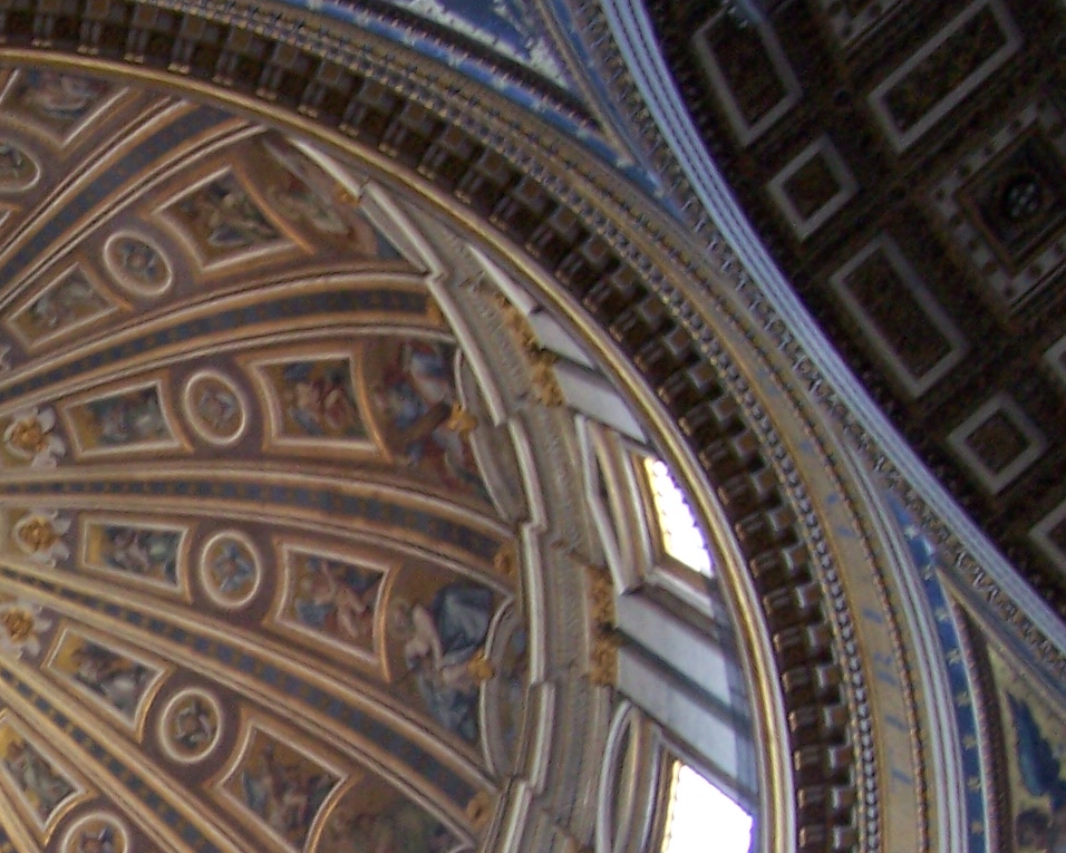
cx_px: -129
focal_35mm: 80
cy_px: 815
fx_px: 2524
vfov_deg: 18.8
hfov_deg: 22.4
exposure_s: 1/8
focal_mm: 5.6
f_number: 2.7
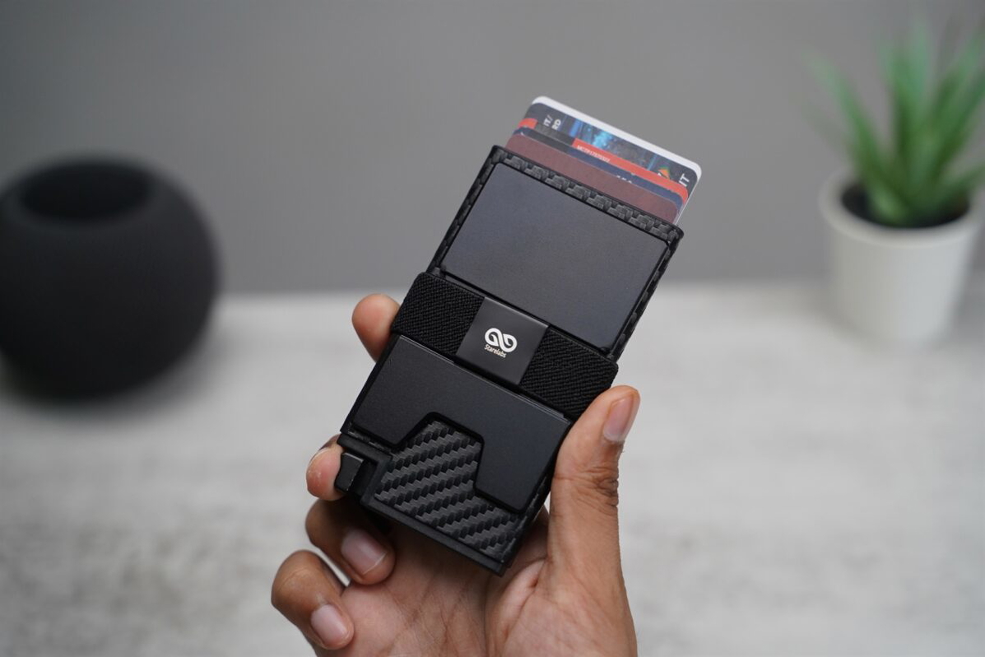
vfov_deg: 18.9
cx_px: 492
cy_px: 328
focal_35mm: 72
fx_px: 1970
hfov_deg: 28.1
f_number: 4
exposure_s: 1/160
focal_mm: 72
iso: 1250
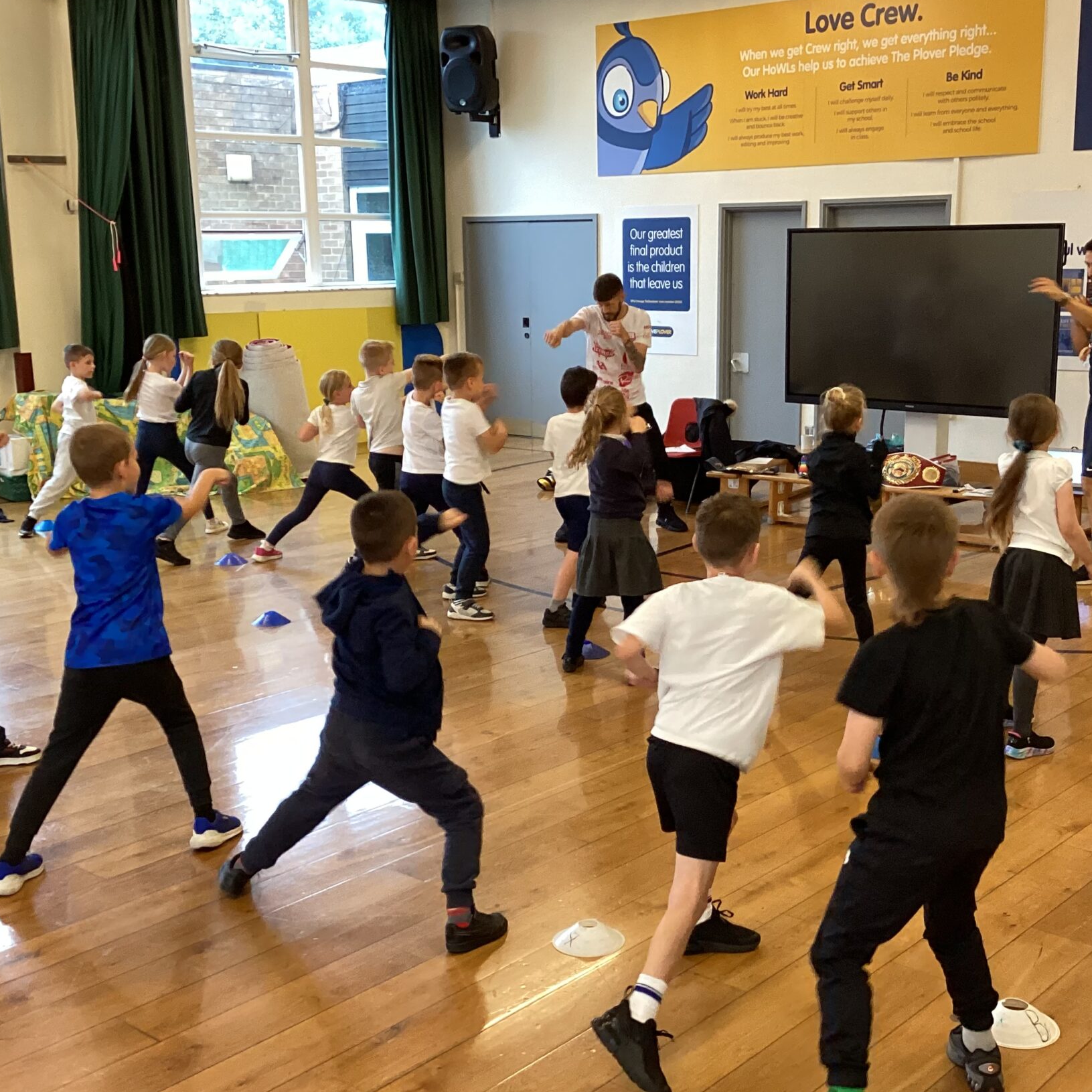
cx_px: 600
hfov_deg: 39.1
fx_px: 1535
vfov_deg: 39.1
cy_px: 584
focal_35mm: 43
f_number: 2.4
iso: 200
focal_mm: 3.3
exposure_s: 1/50
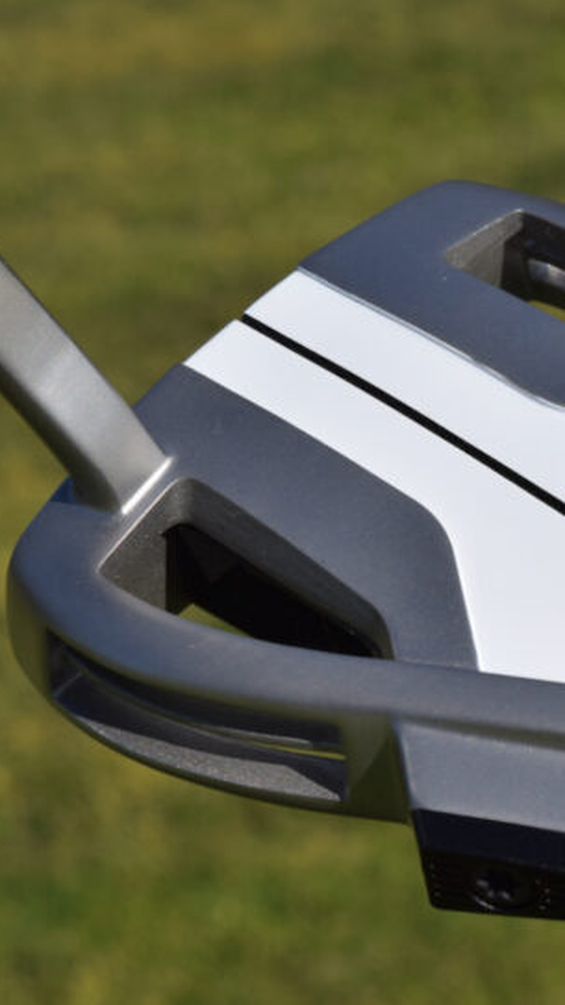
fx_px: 2847
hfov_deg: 11.3
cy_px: 504
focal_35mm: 107
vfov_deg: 20.0
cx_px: 465
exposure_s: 1/500
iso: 200
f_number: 11
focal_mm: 45
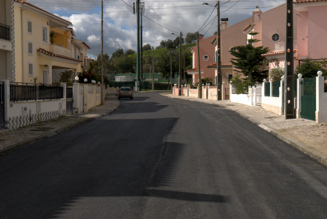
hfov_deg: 33.3
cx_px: 164
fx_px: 546
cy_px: 110
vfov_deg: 22.7
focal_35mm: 60
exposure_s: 1/320
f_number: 10
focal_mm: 40
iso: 200
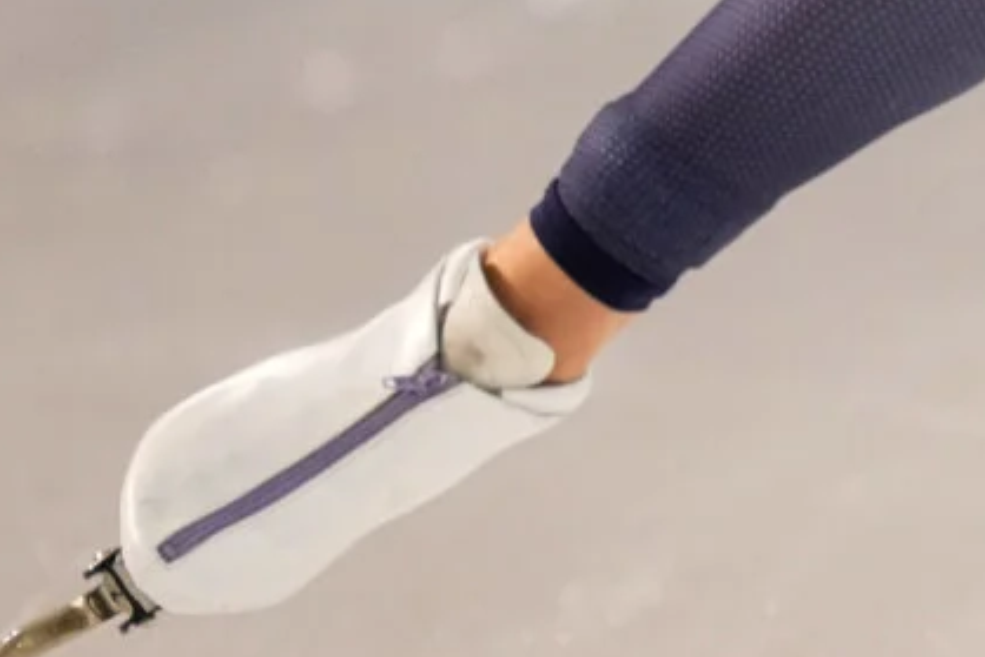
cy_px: -257
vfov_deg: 0.7
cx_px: 2015
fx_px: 50304
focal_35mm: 1838
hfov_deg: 1.1
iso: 2500
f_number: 3.2
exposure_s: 1/1600
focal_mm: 400
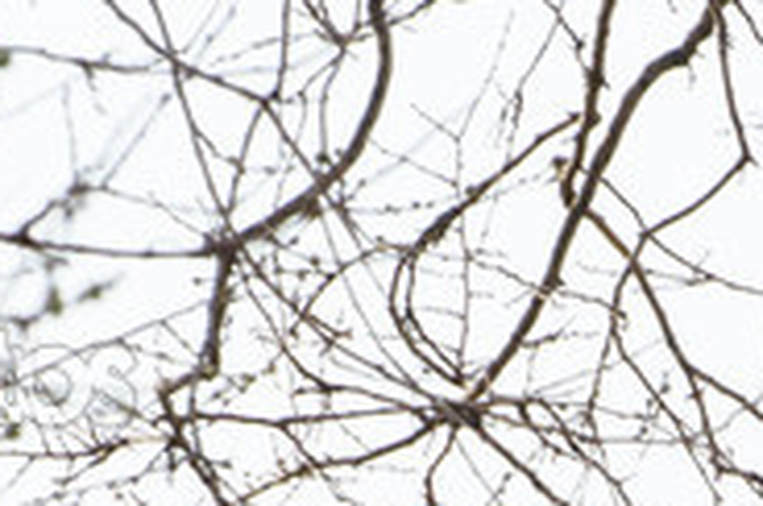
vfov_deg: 1.2
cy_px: 1207
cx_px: 1240
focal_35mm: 1170
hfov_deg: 1.8
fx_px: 24754
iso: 640
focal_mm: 140
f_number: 10
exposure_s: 1/250
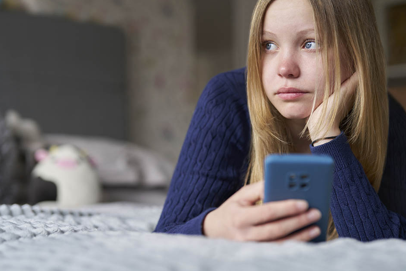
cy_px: 113
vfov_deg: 21.2
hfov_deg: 31.4
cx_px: 228
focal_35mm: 64
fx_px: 722
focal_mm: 50
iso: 200
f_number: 1.8
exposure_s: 1/320
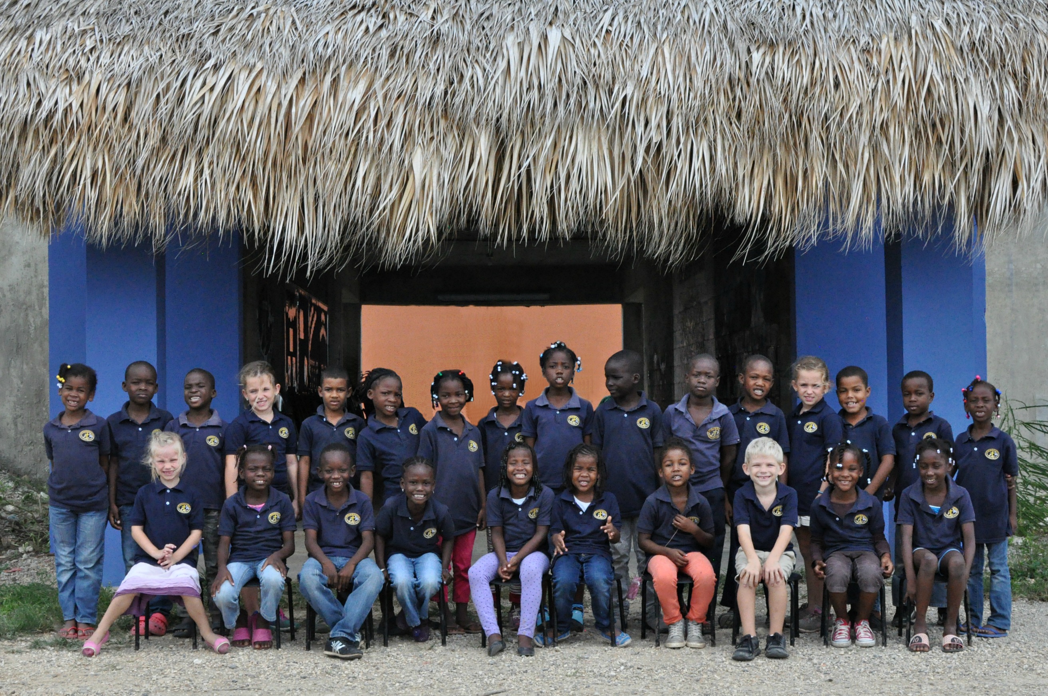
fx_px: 1526
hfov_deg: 37.9
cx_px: 524
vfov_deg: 25.7
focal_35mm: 52
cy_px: 348
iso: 2500
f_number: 14
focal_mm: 35
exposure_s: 1/800
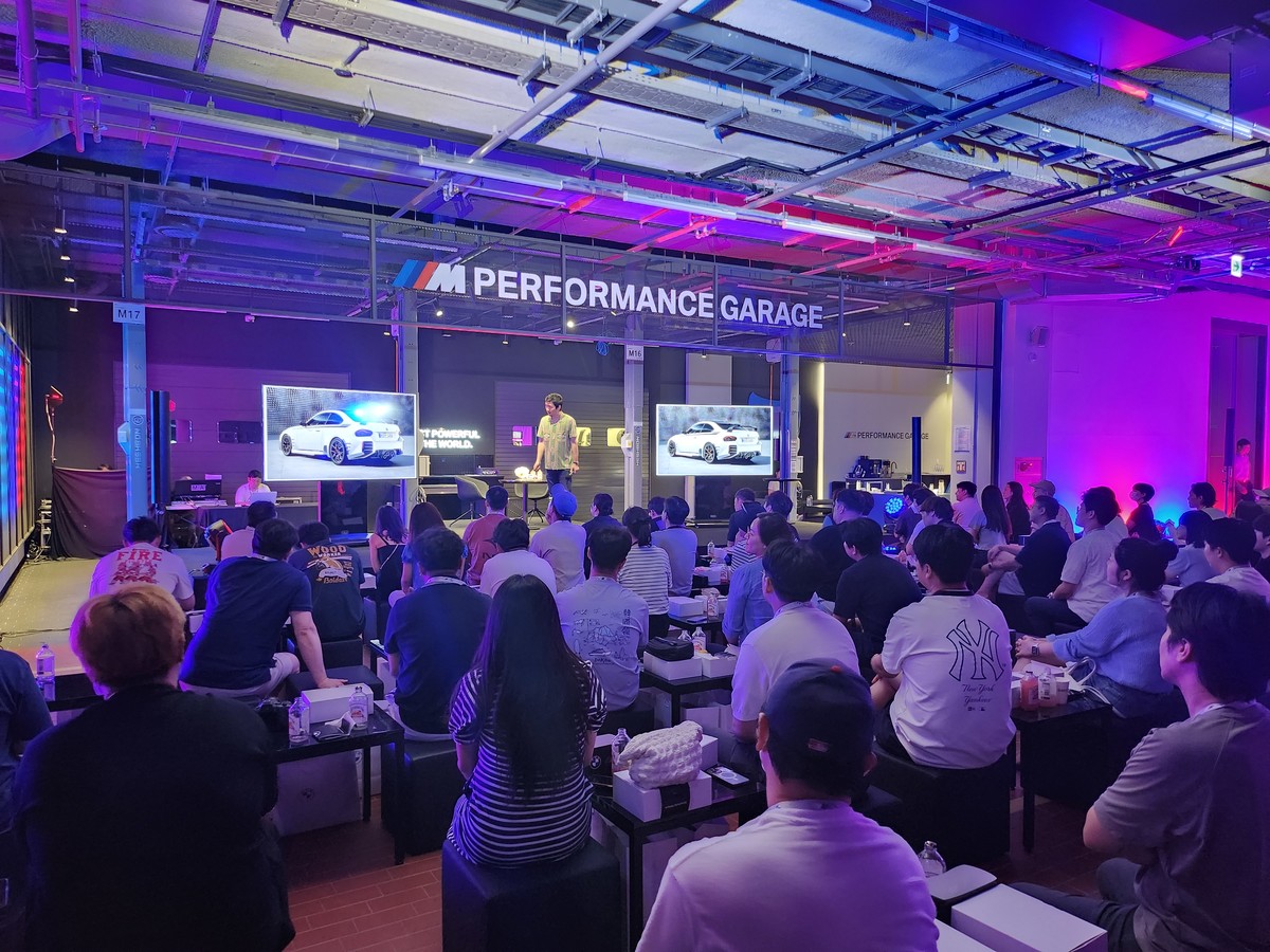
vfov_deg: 56.8
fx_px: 881
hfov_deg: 71.6
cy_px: 476
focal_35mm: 24
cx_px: 635
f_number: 1.8
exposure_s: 1/60
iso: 640
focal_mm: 5
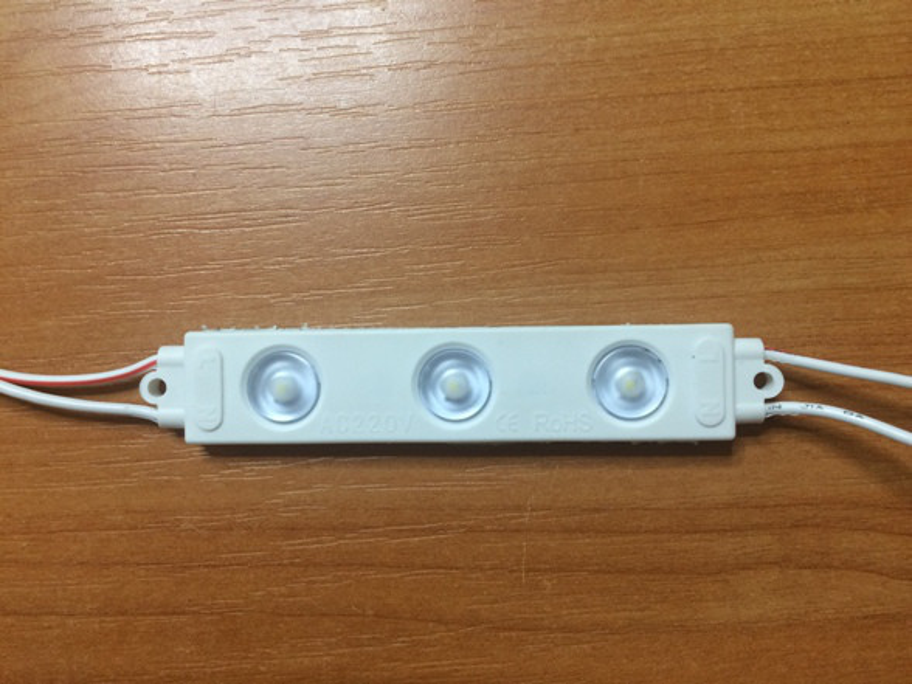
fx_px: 764
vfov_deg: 48.2
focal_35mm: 29
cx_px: 456
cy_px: 342
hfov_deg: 61.7
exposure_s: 1/33
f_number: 2.2
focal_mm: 4.15
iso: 100
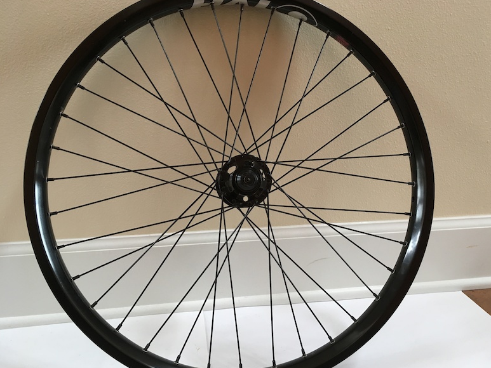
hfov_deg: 59.9
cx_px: 252
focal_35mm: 30
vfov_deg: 46.8
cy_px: 185
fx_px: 426
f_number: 2.2
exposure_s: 1/30
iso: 100
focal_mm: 4.15
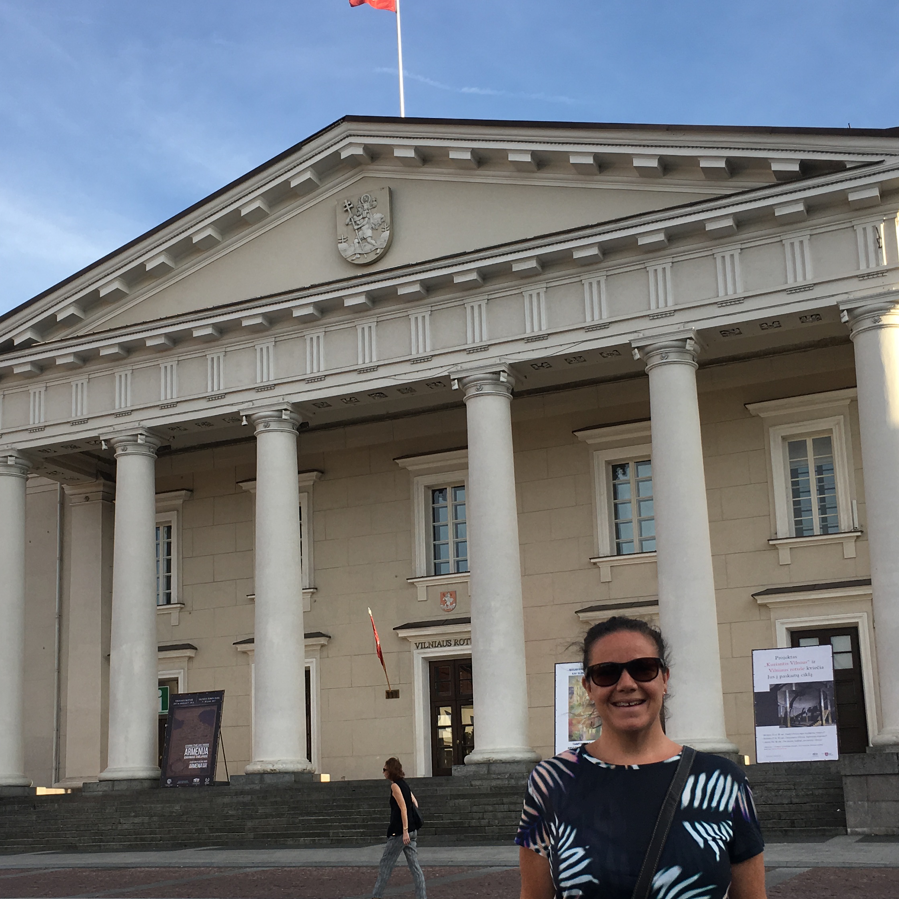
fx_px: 1352
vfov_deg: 36.6
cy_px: 558
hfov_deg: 36.7
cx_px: 398
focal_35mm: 46
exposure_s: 1/651
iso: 25
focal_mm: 4.15
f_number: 2.2
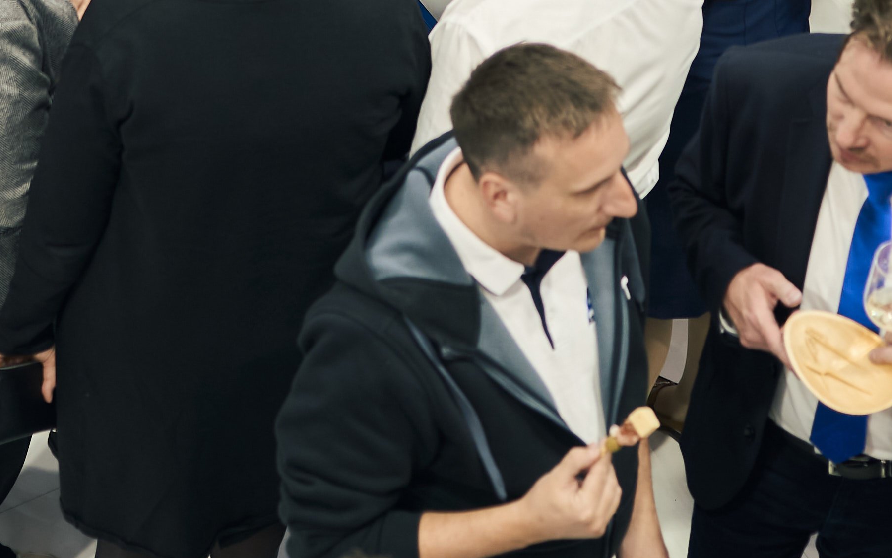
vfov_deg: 8.9
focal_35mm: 139
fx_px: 3379
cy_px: -564
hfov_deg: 15.0
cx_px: 309
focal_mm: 35
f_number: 2
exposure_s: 1/160
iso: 200
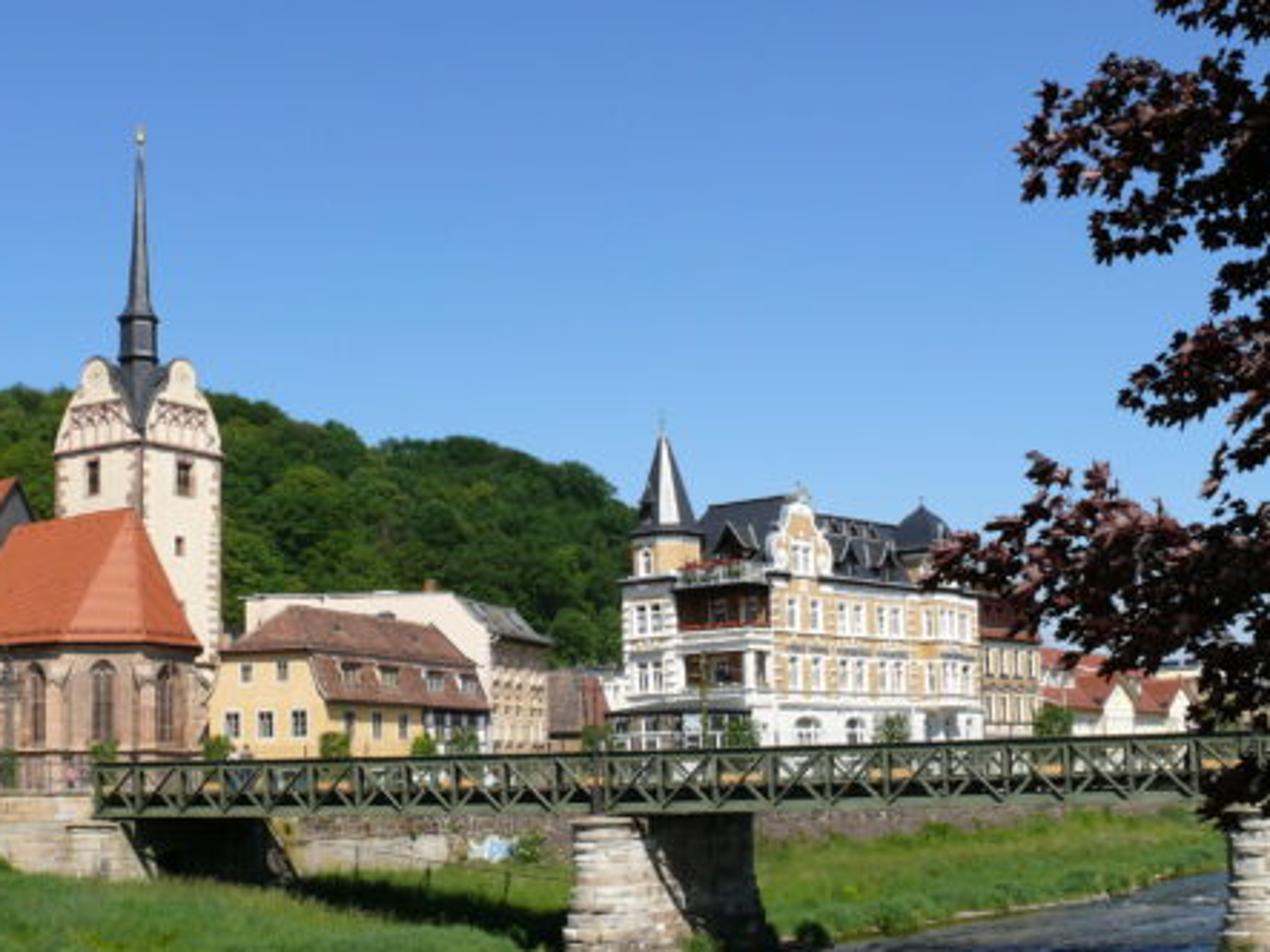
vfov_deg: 29.6
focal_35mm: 49
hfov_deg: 38.8
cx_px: 530
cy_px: 566
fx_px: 1797
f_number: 5.6
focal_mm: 7.4
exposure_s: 1/400
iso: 100
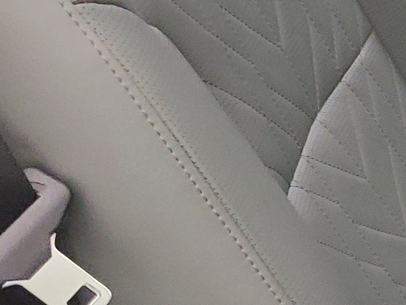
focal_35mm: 120
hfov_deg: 13.7
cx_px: 835
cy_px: 133
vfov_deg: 12.3
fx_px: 1408
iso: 1250
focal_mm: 7
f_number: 1.8
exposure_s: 1/24
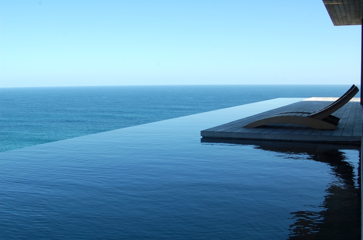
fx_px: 423
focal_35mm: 42
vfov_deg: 31.8
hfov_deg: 46.5
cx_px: 182
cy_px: 120
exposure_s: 1/250
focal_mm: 28
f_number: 8
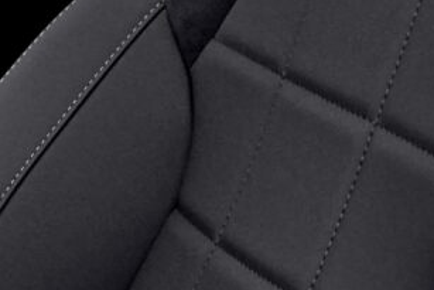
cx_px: -317
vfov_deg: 6.2
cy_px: -81
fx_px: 2641
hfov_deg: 9.0
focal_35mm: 219
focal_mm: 35
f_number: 4.5
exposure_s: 1/125
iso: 1000
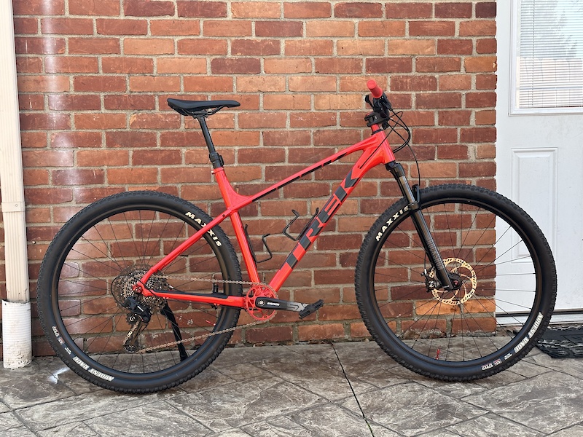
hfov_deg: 39.7
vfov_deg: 30.3
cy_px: 218
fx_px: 808
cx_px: 292
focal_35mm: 48
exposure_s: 1/293
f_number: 1.78
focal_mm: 6.86
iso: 64
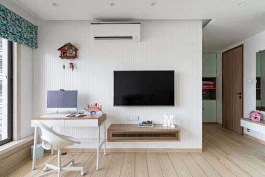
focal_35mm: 19
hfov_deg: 86.9
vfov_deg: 64.6
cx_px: 132
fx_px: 140
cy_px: 88
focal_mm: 19
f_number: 10
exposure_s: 1/4
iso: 200
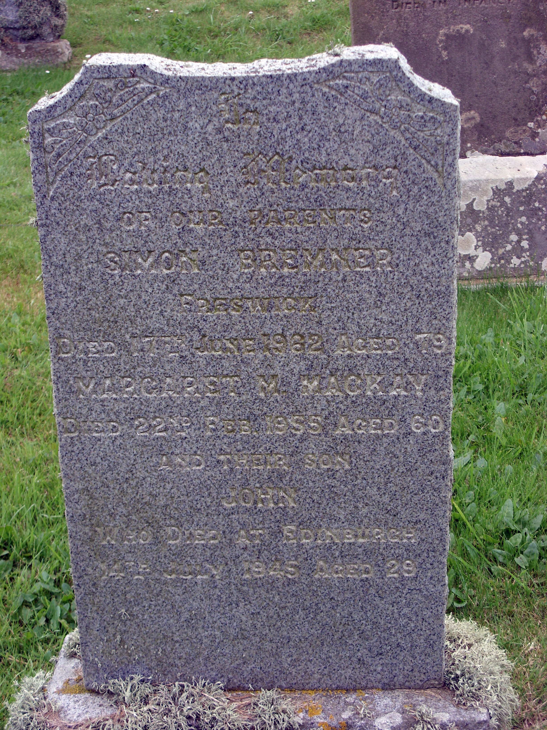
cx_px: 274
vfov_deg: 28.2
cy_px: 365
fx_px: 1454
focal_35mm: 69
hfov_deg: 21.3
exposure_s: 1/369
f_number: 3.2
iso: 50
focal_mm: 11.4
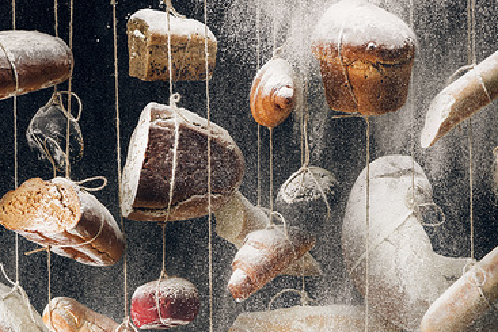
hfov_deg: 14.3
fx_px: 1979
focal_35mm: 143
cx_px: 209
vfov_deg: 9.6
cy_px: 215
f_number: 9
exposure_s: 1/160
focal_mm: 105
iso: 640
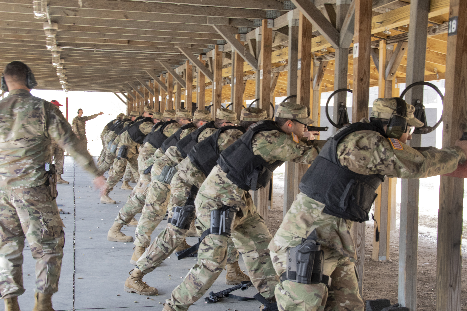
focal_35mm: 52
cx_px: 233
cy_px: 177
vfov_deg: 25.9
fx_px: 674
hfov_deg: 38.2
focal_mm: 28
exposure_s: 1/50
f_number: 6.3
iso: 640
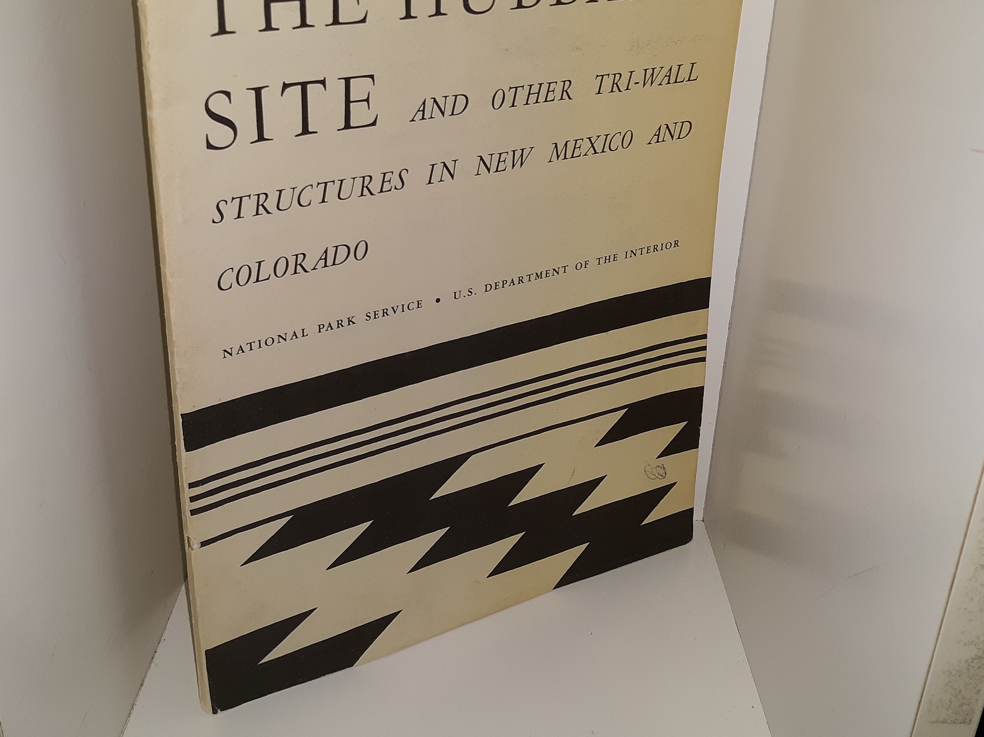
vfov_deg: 40.5
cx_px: 445
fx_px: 995
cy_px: 290
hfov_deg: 52.5
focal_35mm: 35
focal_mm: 3.7
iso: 40
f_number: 1.7
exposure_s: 1/138
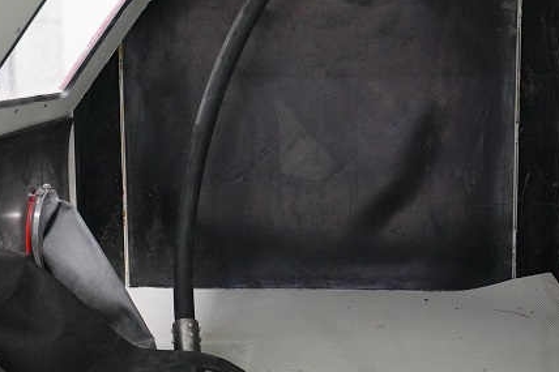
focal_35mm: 58
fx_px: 900
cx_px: 295
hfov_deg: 34.5
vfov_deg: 23.4
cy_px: 166
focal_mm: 31
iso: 5000
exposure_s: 1/45
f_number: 4
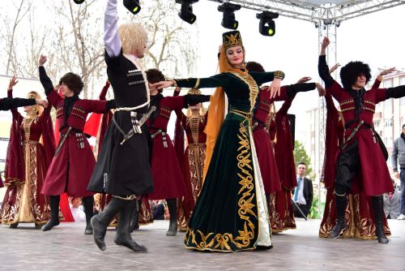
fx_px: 563
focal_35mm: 50
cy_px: 136
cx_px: 202
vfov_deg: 27.0
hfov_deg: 39.6
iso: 640
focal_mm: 50
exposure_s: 1/800
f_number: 4
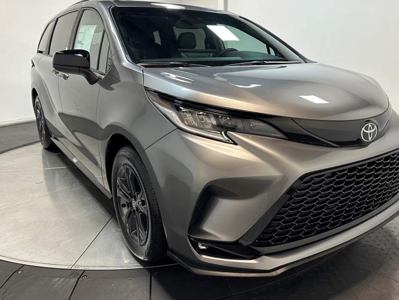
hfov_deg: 61.5
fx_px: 334
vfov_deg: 48.2
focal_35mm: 29
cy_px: 143
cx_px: 220
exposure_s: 1/60
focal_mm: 6.86
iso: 320
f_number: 1.78
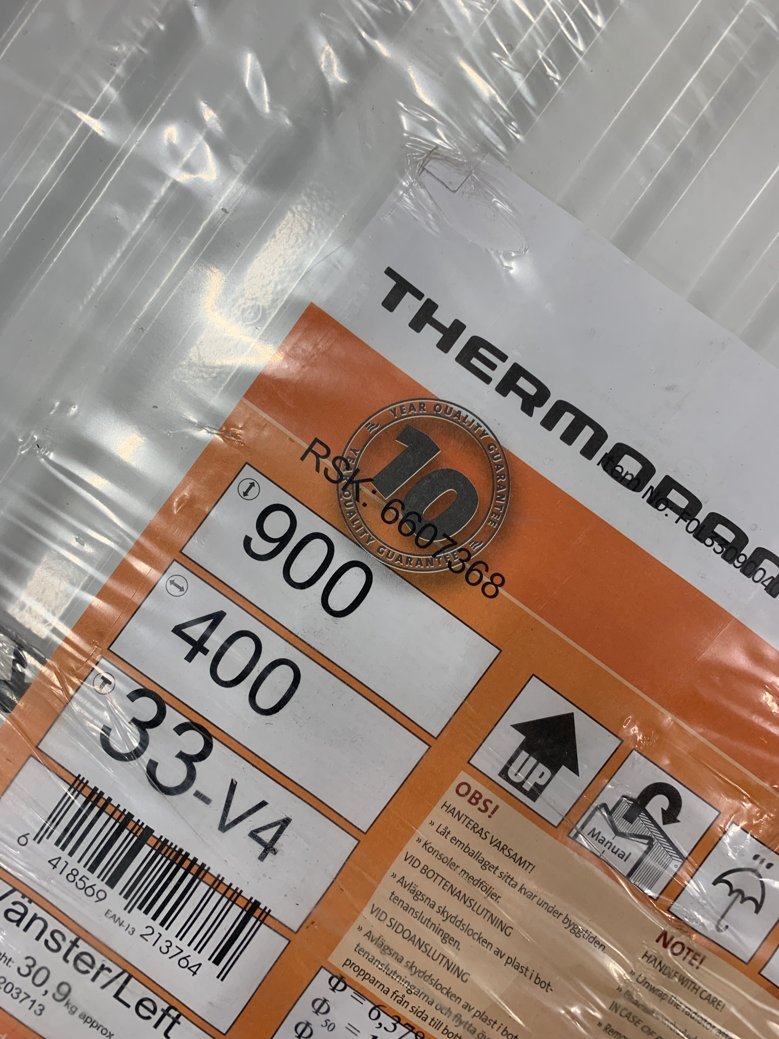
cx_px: 390
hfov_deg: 53.1
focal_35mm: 26
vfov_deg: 67.3
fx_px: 780
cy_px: 520
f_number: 1.8
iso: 50
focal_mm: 4.25
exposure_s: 1/122
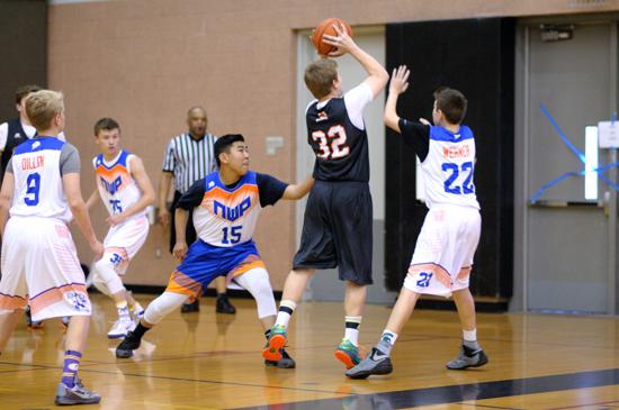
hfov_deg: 16.1
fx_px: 2189
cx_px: 310
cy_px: 205
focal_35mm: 128
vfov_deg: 10.7
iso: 1250
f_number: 1.8
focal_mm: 85
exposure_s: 1/400
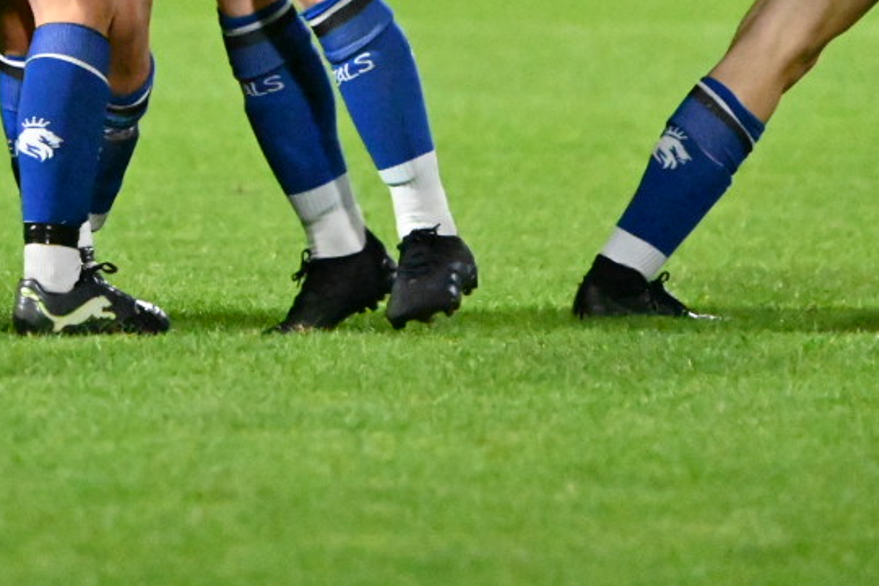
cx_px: 143
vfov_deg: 1.2
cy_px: -234
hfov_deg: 1.8
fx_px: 28525
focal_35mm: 1168
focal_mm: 390
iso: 25600
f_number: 6
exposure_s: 1/500
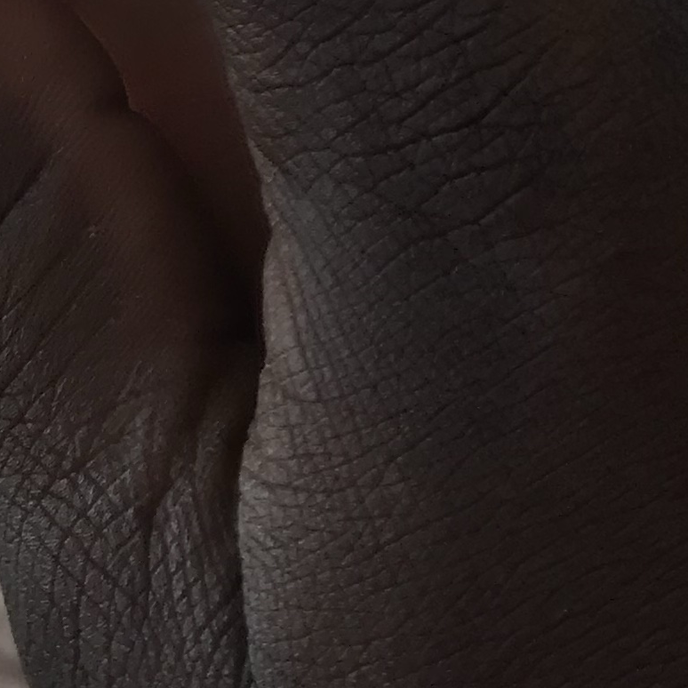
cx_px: 580
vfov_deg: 13.0
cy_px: -236
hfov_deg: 13.4
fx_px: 2901
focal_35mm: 129
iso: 20
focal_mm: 3.99
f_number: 1.8
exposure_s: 1/245
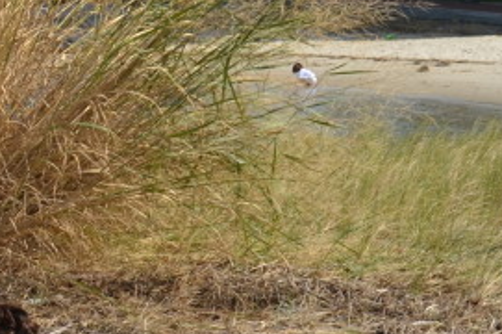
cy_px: 392
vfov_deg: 7.5
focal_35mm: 181
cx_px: -467
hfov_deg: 10.5
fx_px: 2521
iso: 100
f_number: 8
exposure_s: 1/250
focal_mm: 28
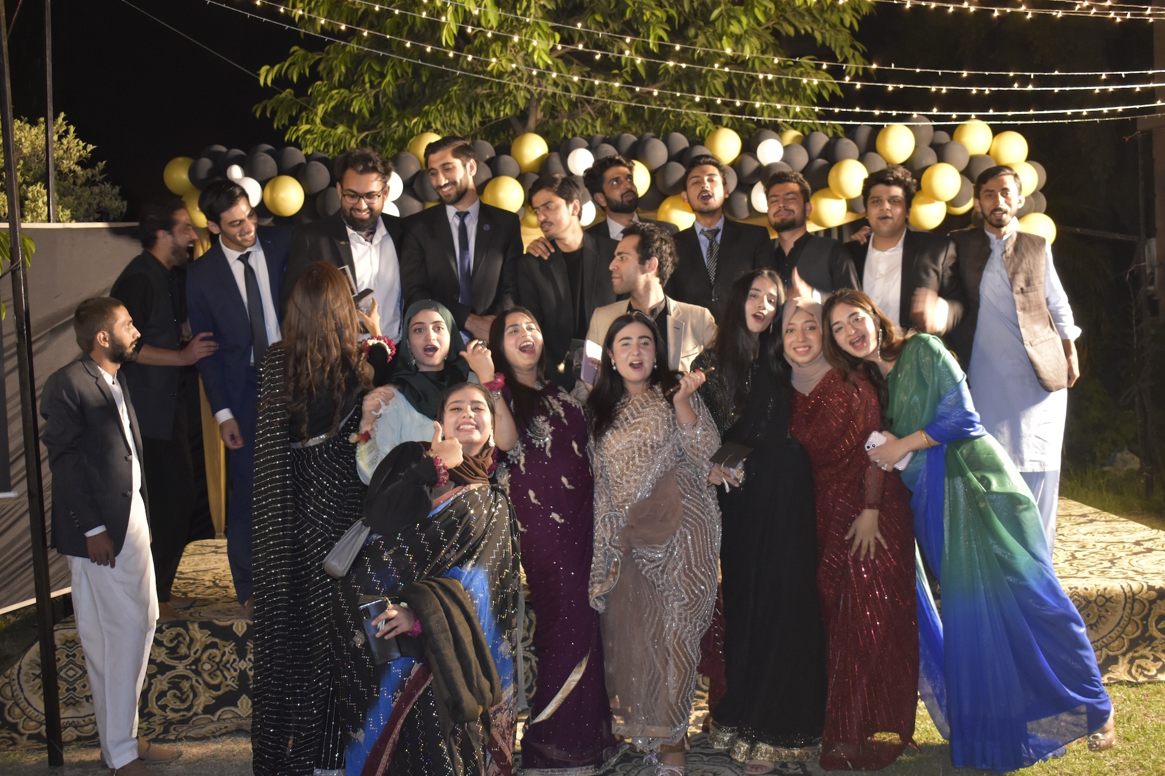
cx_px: 582
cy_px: 388
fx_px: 1407
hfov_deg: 45.0
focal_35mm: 44
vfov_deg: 30.8
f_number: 4.2
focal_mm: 29
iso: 1600
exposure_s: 1/30
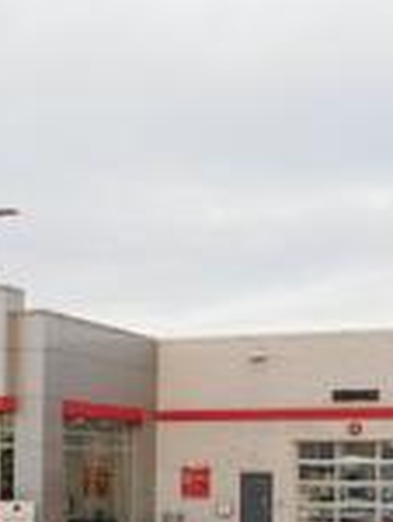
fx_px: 1208
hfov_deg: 18.5
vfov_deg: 23.8
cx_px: 174
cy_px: 452
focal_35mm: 80
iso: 125
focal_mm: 5.3
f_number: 3.2
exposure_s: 1/125
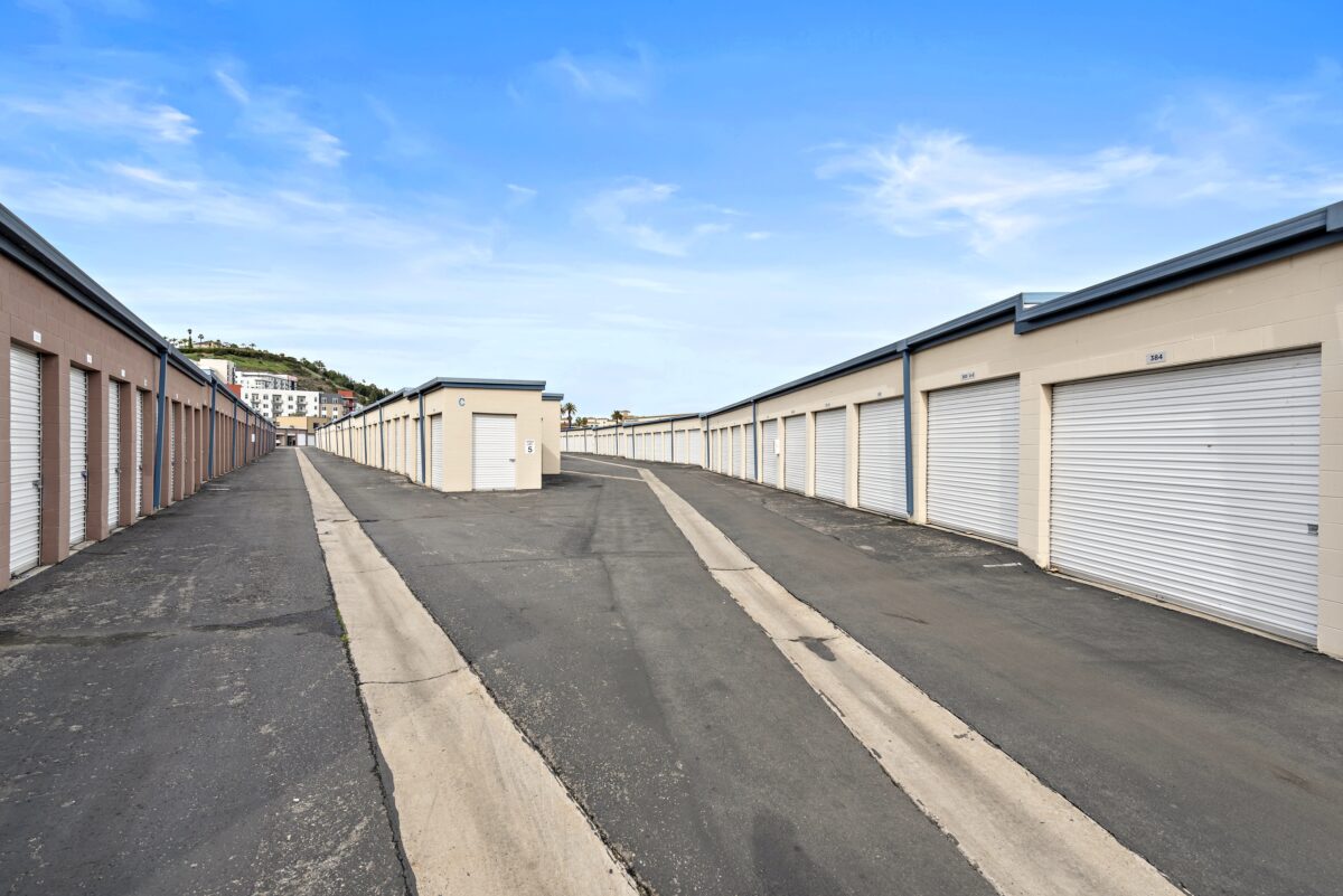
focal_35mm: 16
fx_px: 597
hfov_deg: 96.7
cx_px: 672
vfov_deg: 73.8
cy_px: 448
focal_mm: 16
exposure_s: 1/4000
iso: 160
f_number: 7.1
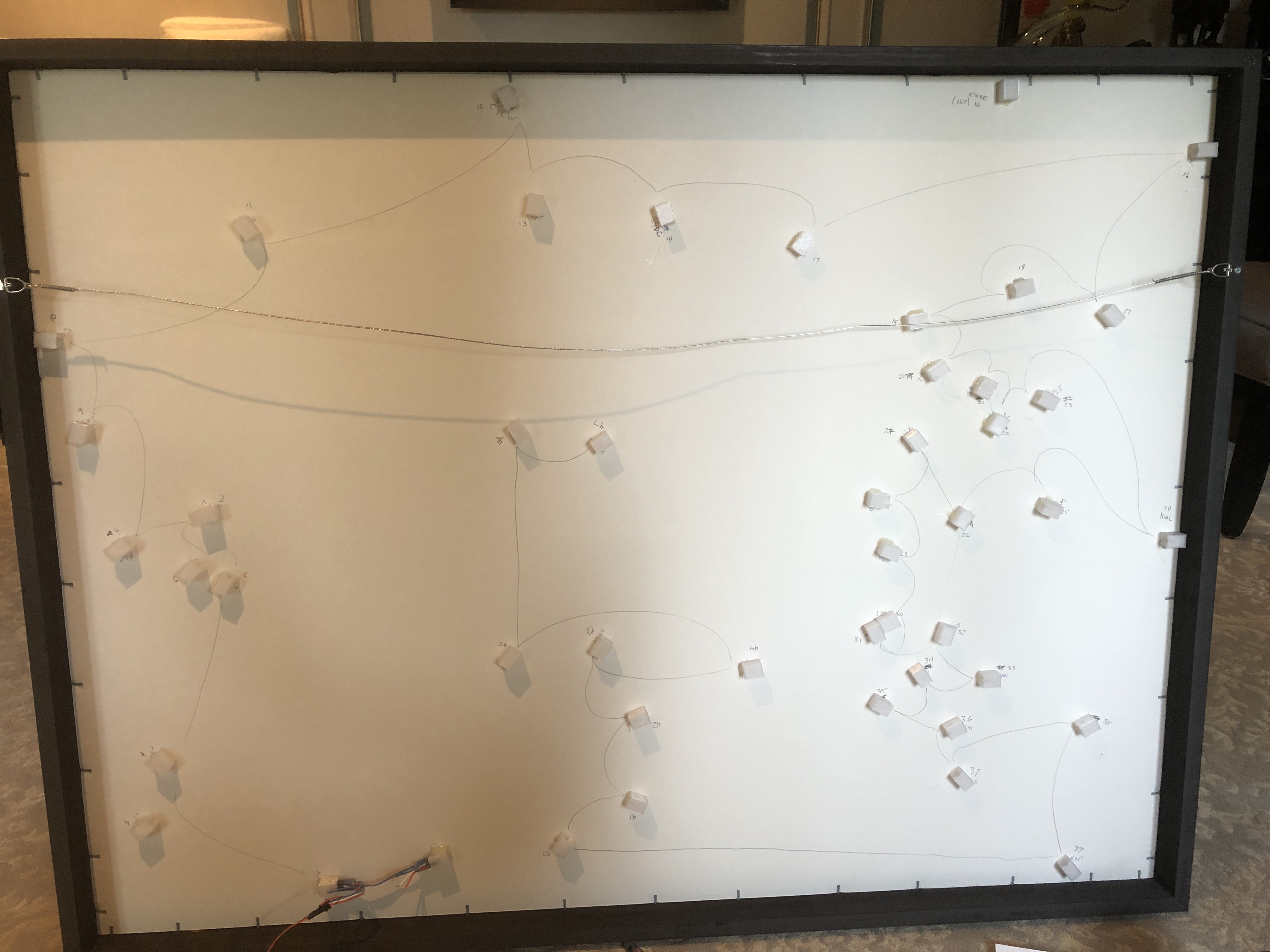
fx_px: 1027
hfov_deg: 63.4
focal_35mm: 28
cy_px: 476
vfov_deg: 49.7
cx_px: 635
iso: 40
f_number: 1.8
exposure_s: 1/30
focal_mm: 4
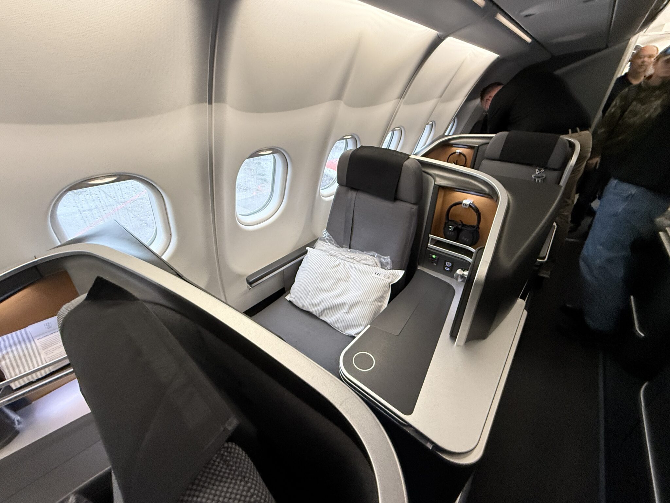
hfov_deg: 102.1
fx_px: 271
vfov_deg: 85.7
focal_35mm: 14
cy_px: 252
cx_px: 335
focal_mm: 2.22
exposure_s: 1/61
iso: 320
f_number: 2.2
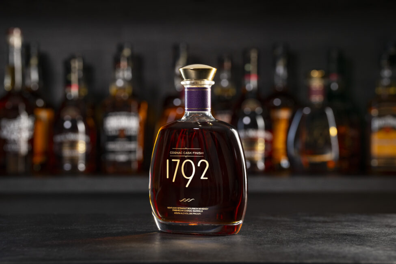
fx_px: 1419
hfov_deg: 15.9
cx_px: 198
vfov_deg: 10.6
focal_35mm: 129
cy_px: 132
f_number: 5.6
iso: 1000
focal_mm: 129
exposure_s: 1/160
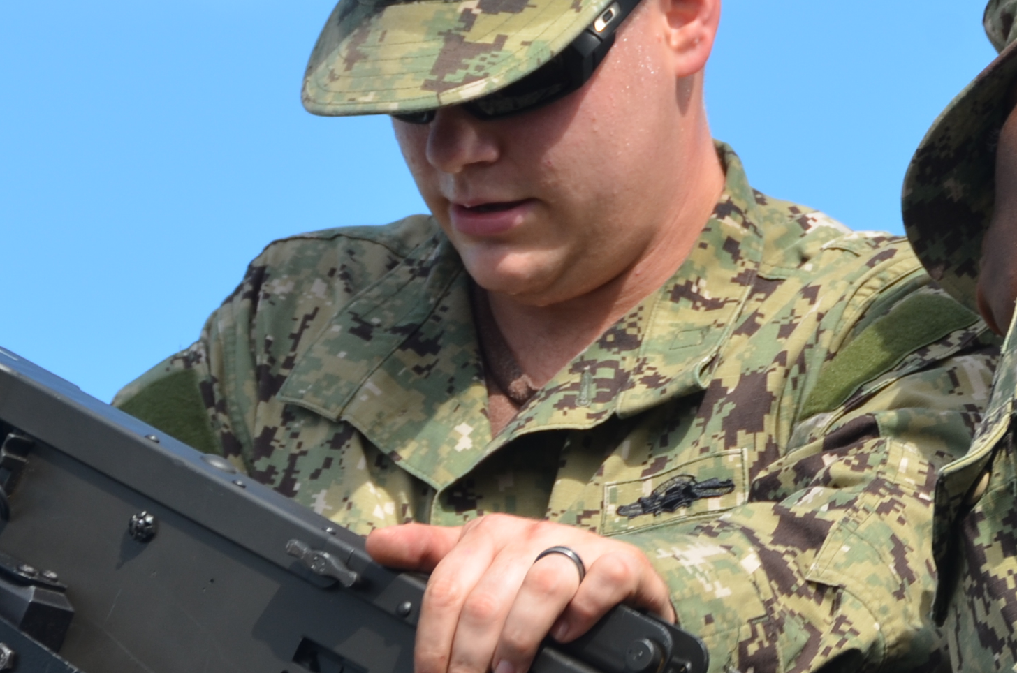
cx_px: 785
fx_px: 13953
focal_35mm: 495
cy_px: 350
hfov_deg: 4.2
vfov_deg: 2.8
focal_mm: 130
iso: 140
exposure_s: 1/250
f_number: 8
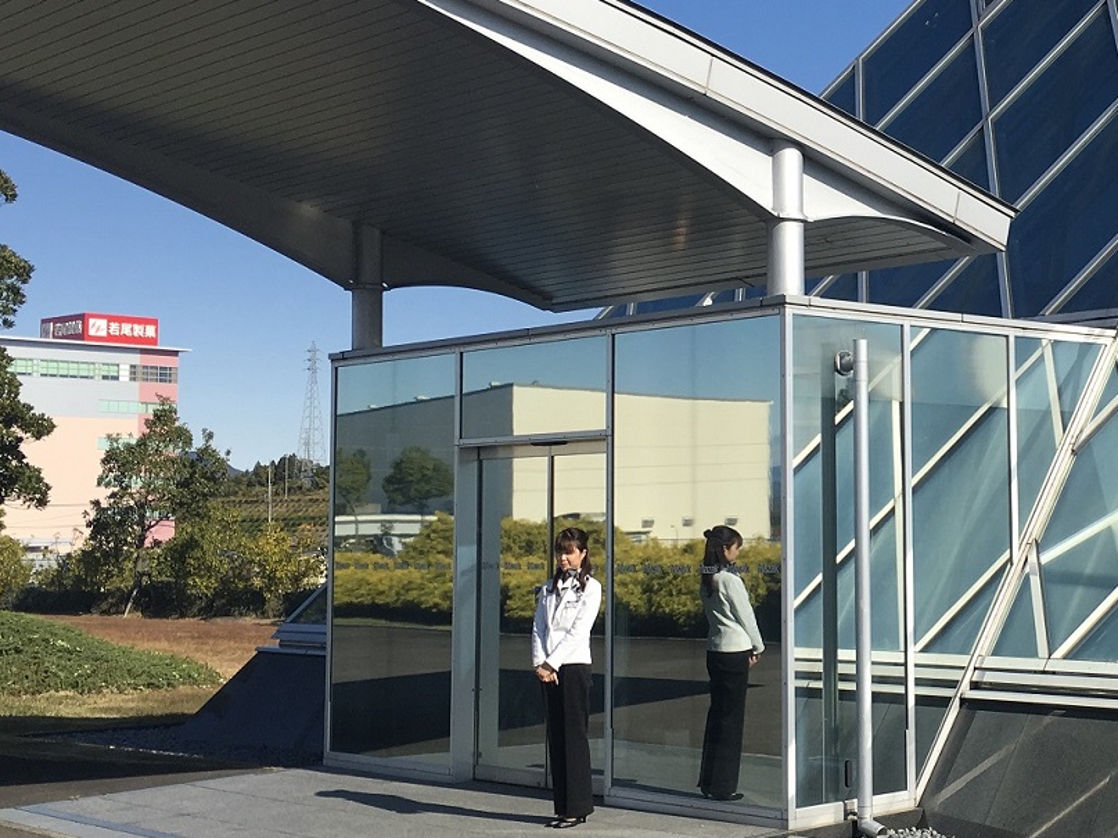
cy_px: 350
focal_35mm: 58
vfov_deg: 25.2
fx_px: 1873
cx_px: 954
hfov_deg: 32.0
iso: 25
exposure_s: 1/2024
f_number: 2.2
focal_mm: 4.15
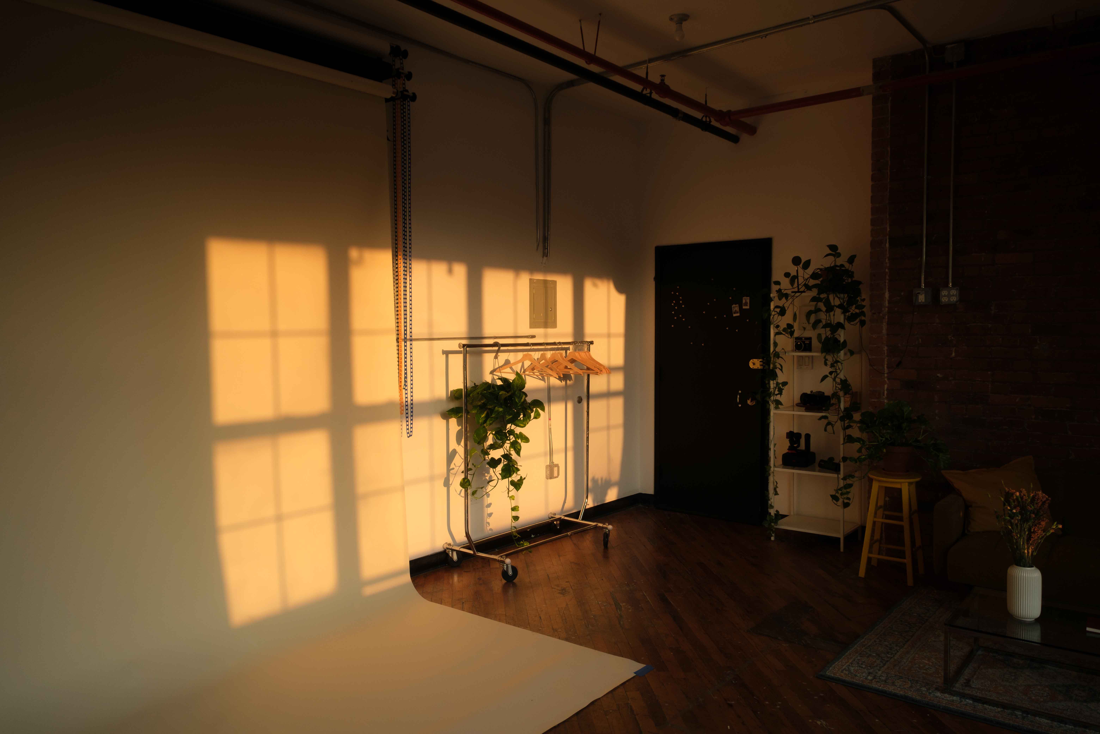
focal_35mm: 26
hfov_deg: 69.4
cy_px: 367
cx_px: 550
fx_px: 794
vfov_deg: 49.6
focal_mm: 17.1
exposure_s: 1/240
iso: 320
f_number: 4
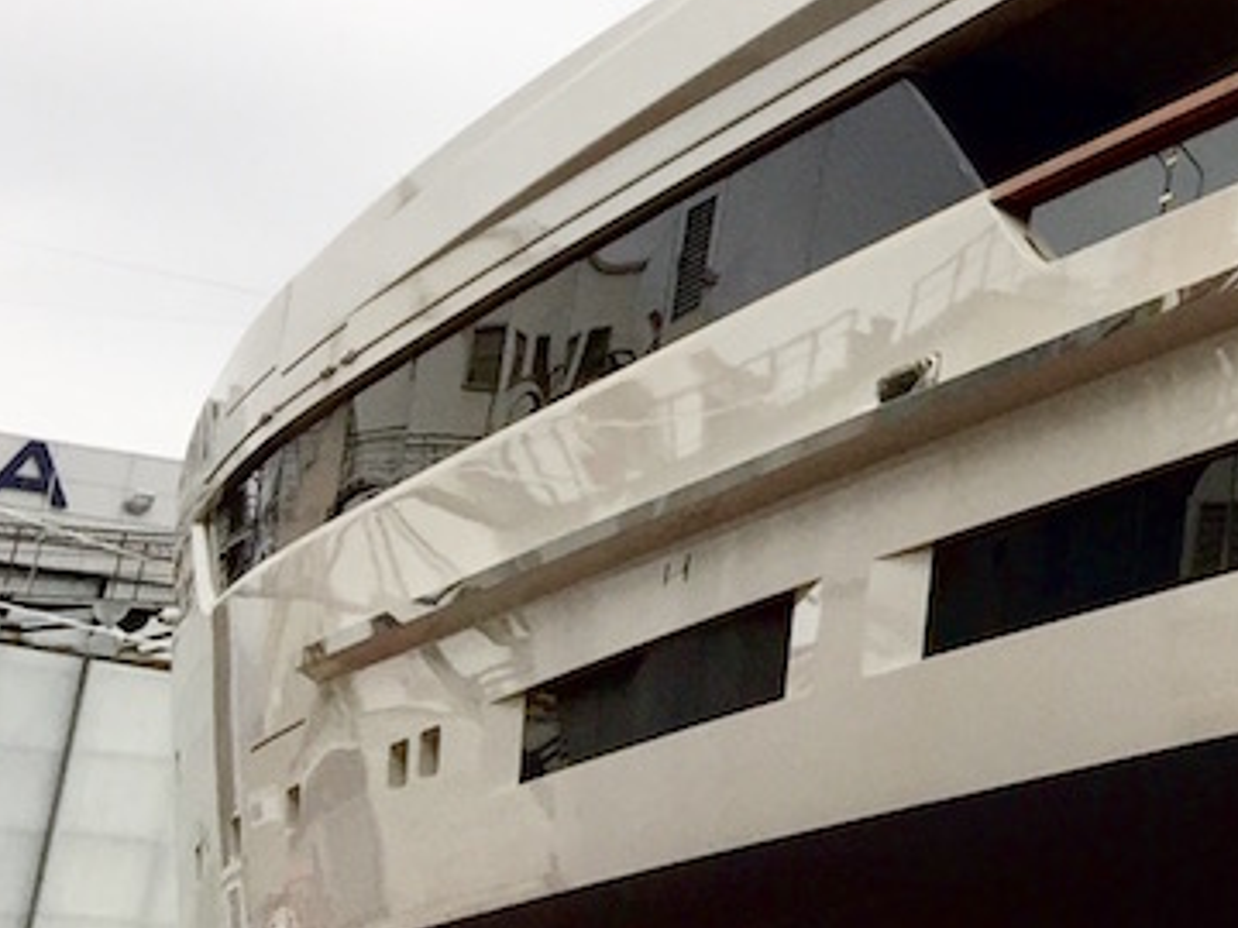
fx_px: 3684
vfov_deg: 14.1
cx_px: 2166
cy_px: -55
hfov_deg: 16.3
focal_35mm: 103
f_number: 2.2
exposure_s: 1/149
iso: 32
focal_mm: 4.15
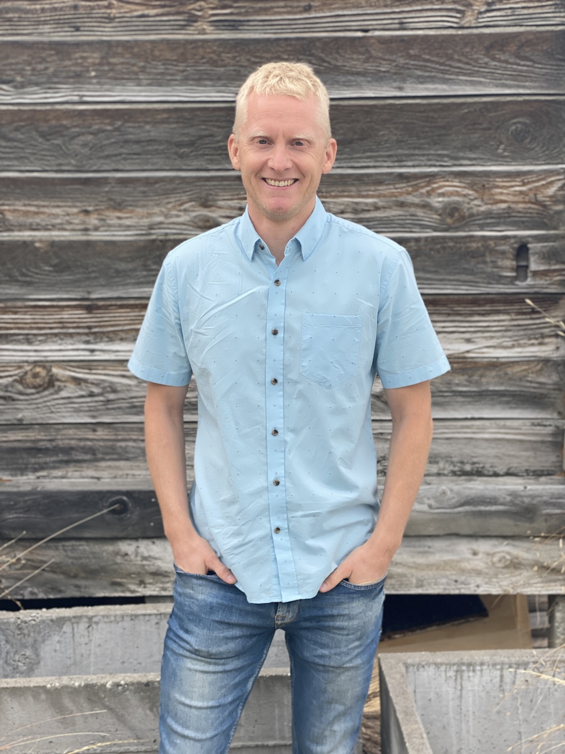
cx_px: 282
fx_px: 1132
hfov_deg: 28.0
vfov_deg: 36.8
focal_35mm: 52
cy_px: 377
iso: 20
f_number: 2
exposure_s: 1/480
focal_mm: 6
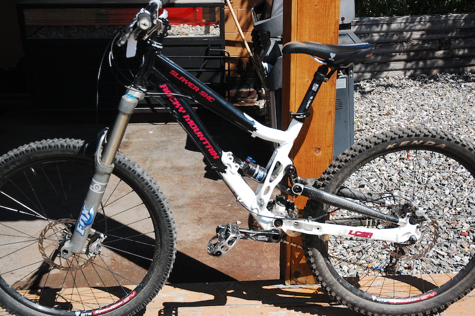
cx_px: 238
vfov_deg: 28.9
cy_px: 158
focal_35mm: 46
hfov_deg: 42.4
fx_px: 613
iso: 800
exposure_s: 1/4000
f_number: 4
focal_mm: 31
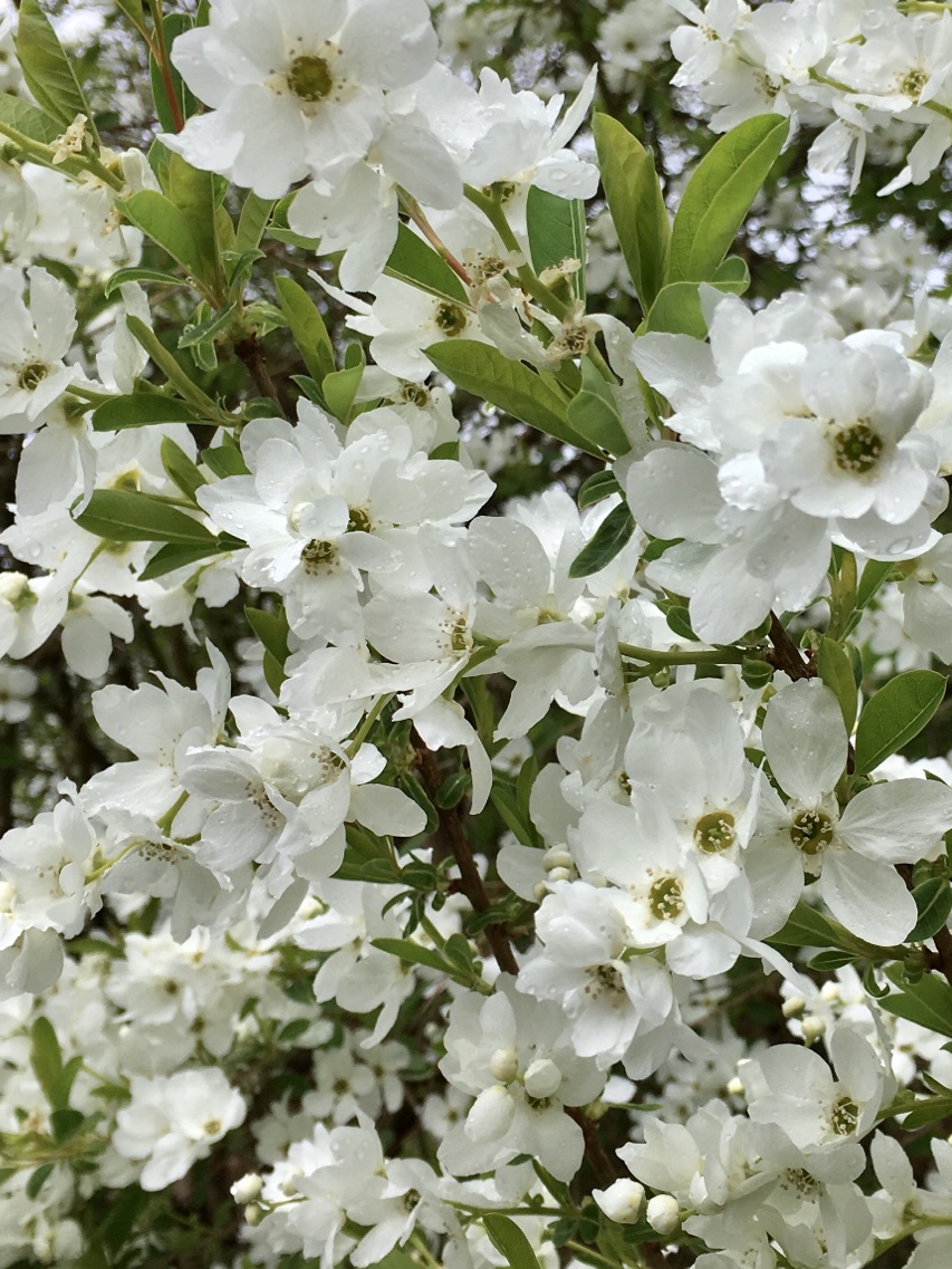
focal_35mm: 51
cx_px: 652
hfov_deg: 28.3
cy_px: 529
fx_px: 1870
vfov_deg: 37.4
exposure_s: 1/725
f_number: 2.2
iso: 25
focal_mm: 4.15
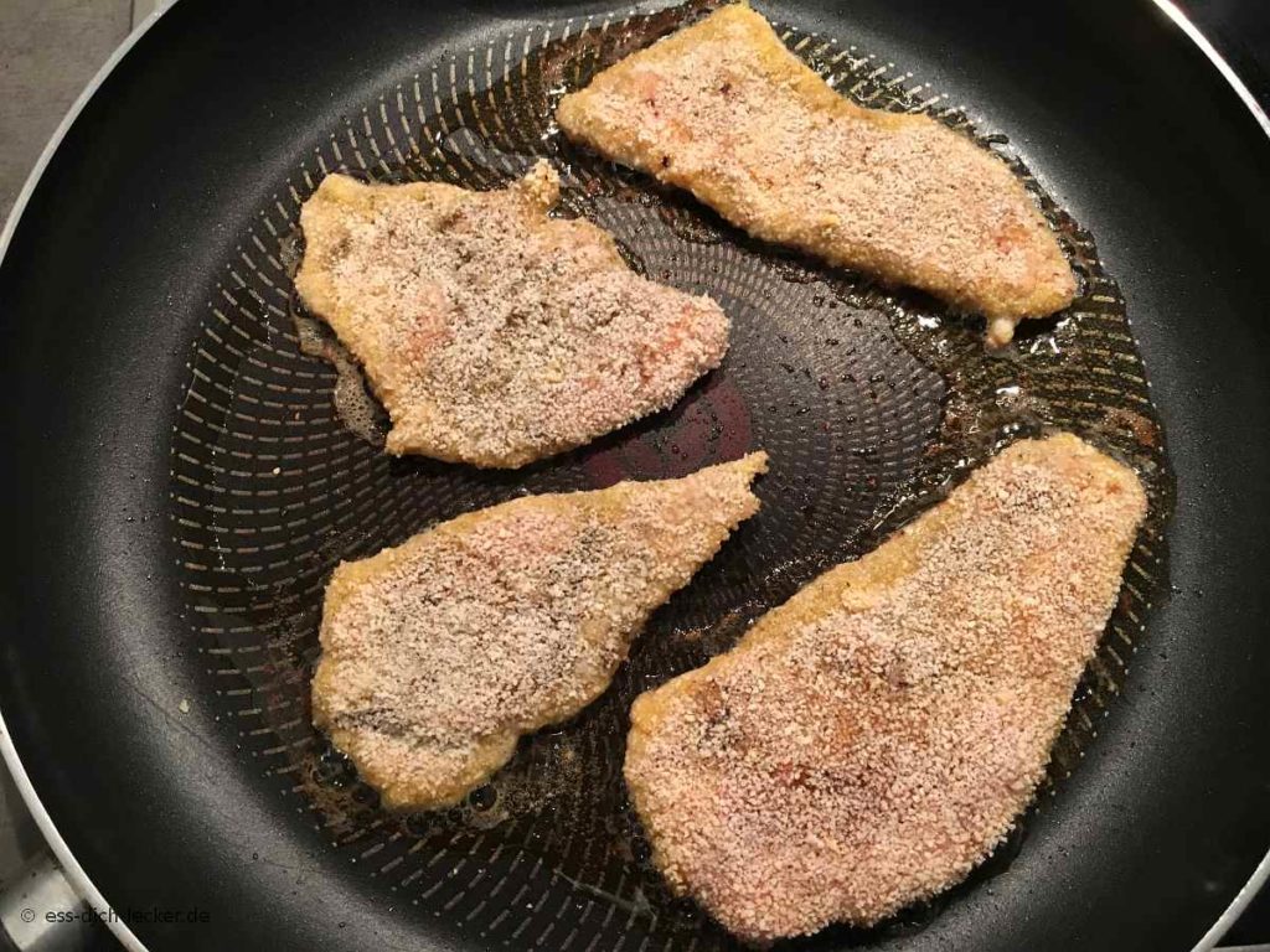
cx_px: 635
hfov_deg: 61.7
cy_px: 476
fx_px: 1064
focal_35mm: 29
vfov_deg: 48.2
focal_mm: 4.15
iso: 250
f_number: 2.2
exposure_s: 1/25
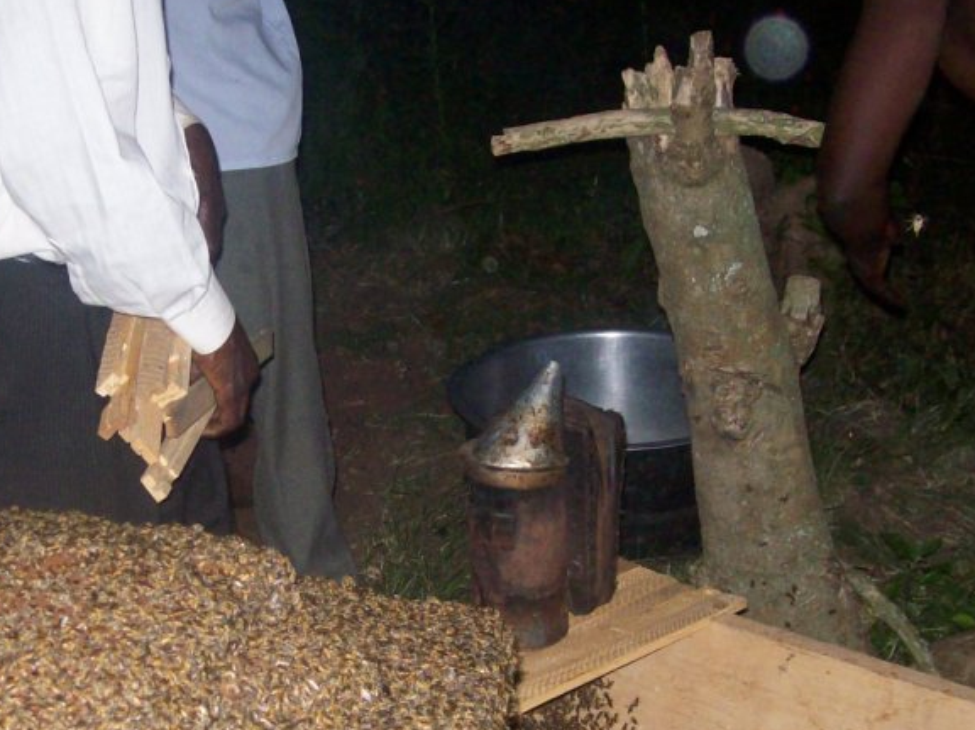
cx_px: 330
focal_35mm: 64
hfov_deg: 30.1
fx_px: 1801
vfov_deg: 22.7
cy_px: 521
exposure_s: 1/64
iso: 200
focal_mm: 6
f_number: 2.7
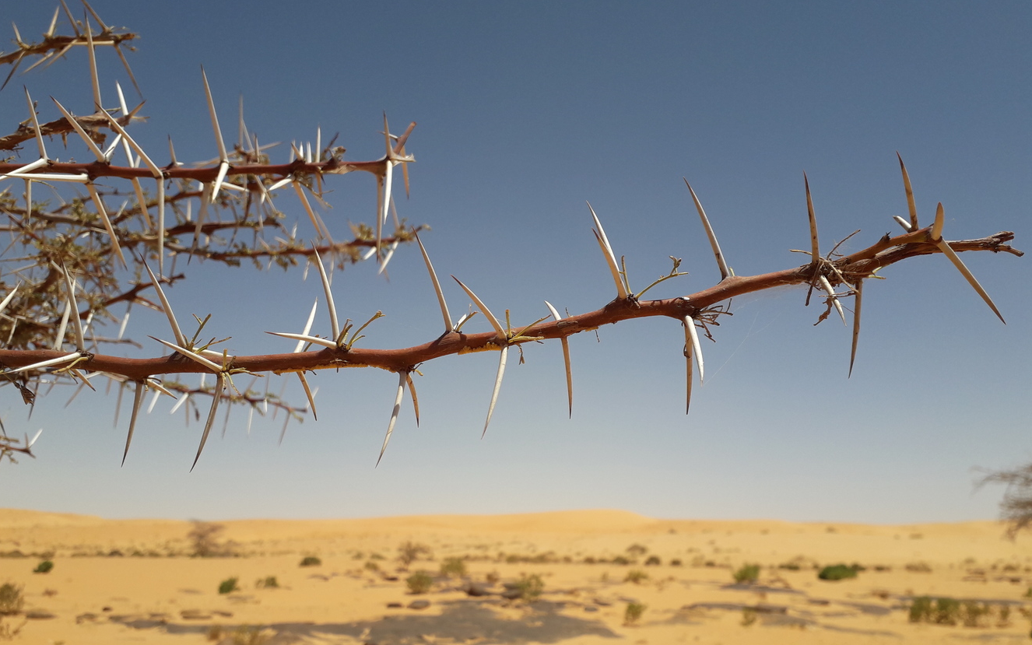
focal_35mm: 29
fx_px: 816
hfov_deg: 64.6
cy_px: 371
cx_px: 512
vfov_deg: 43.0
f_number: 1.9
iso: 40
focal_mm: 3.6
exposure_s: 1/3106
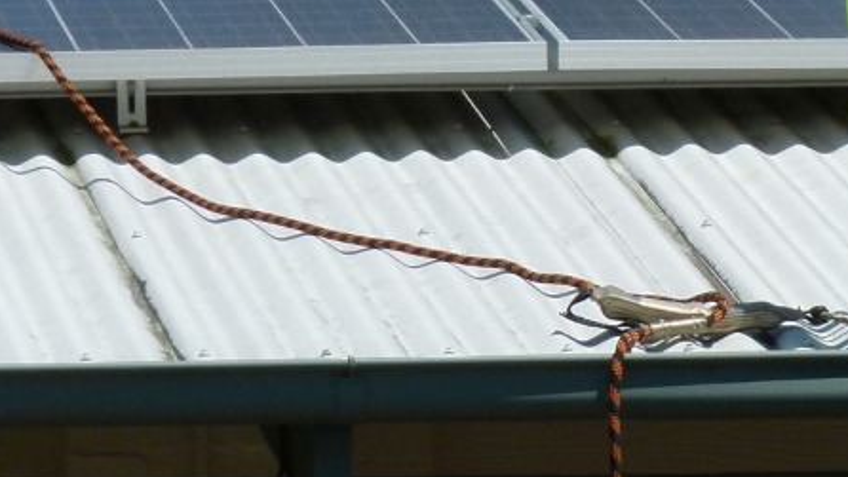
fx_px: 13988
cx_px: 633
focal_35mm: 622
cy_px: 203
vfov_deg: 2.0
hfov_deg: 3.5
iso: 100
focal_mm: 31.8
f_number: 4
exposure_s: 1/1000
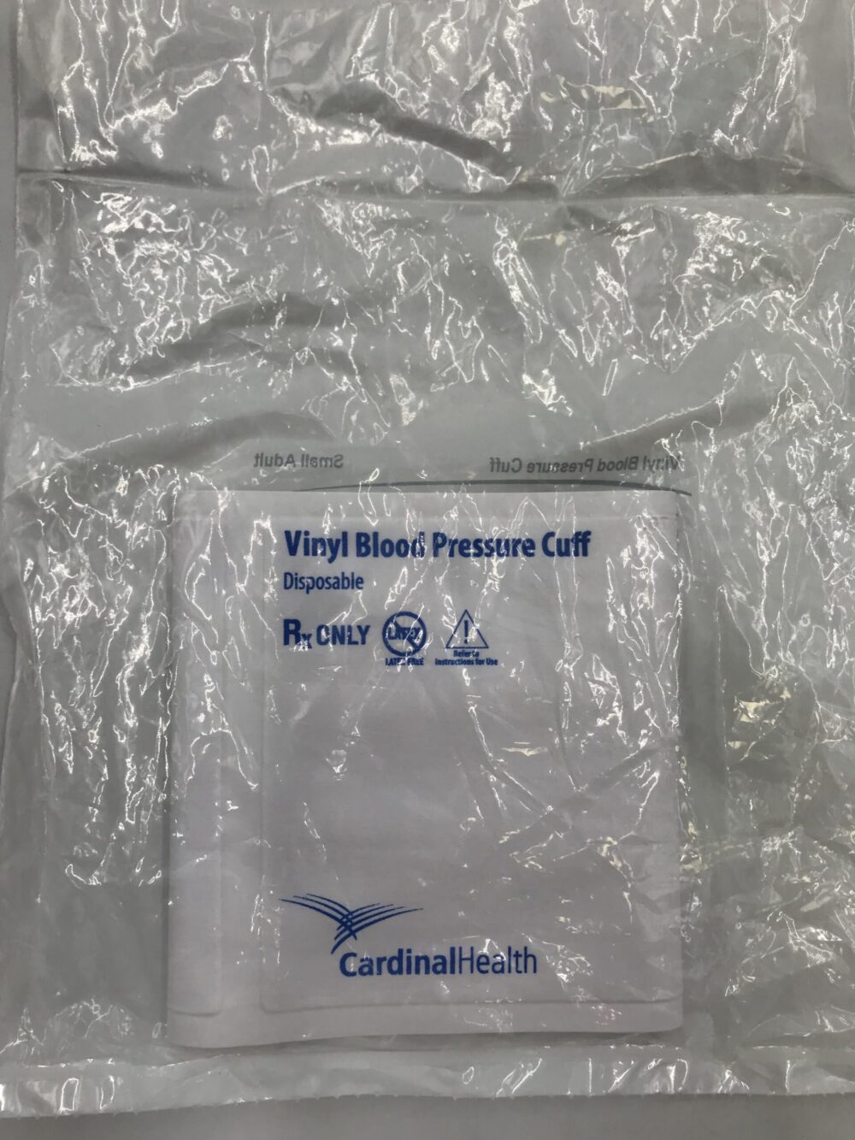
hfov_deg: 49.8
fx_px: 922
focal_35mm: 28
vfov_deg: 63.4
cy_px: 570
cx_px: 428
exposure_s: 1/120
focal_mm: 3.99
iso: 25
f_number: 1.8
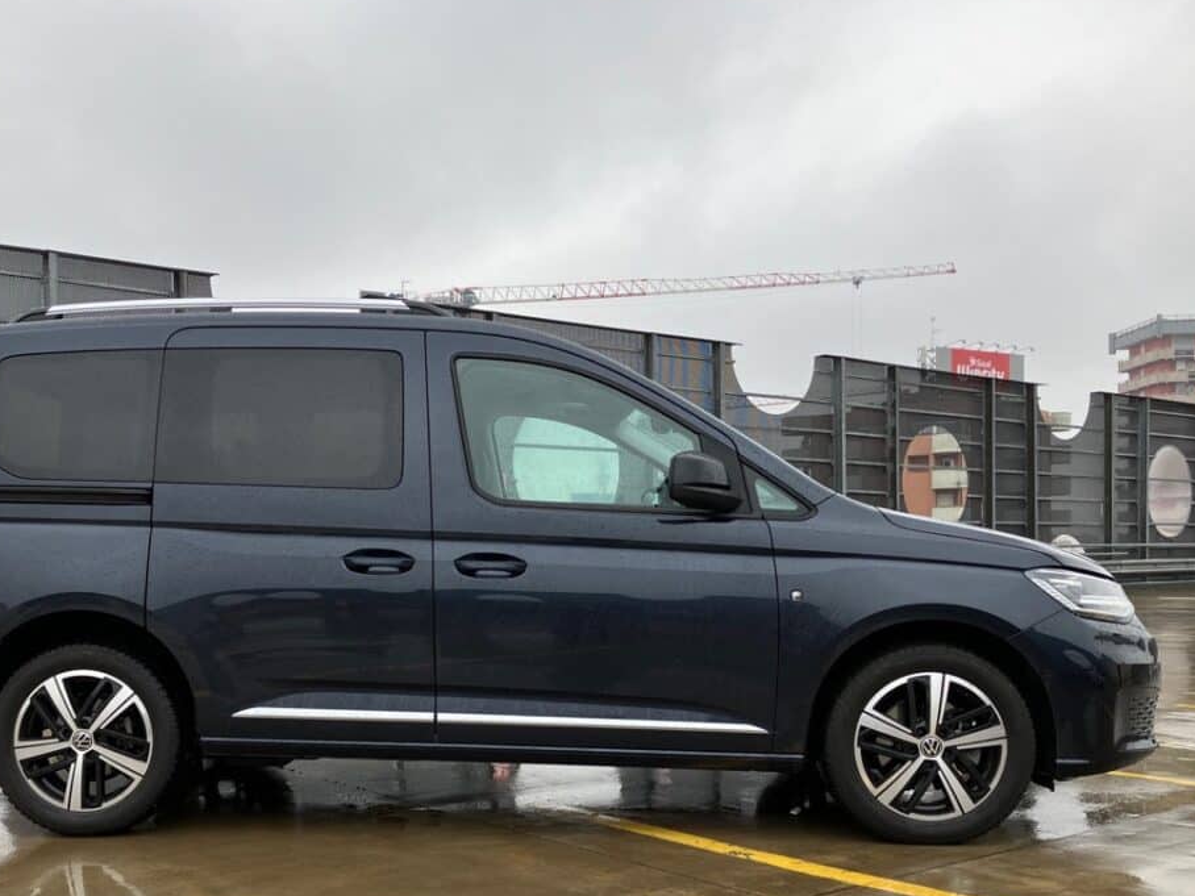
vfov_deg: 38.4
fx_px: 1277
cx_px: 504
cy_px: 574
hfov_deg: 49.9
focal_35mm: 37
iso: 25
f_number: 1.8
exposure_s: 1/185
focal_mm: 3.99
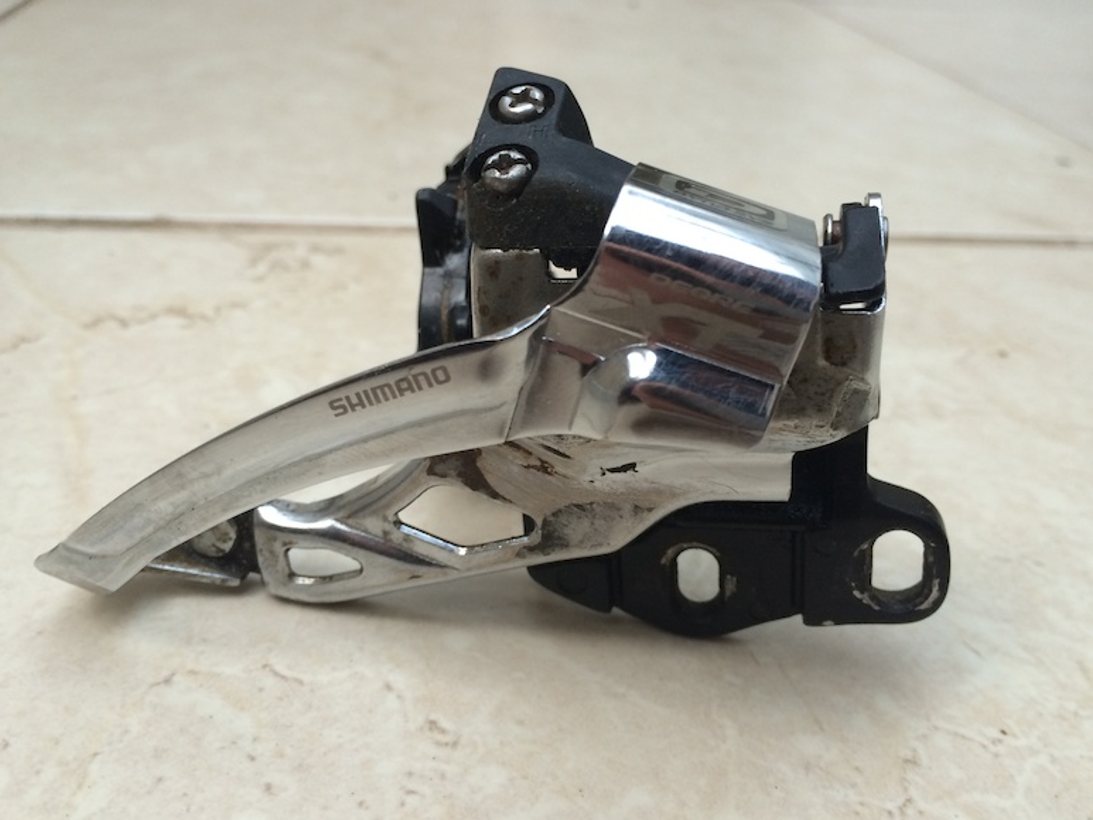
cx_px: 550
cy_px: 413
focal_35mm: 30
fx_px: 947
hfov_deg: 60.0
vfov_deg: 46.8
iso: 64
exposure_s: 1/30
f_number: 2.2
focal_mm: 4.15
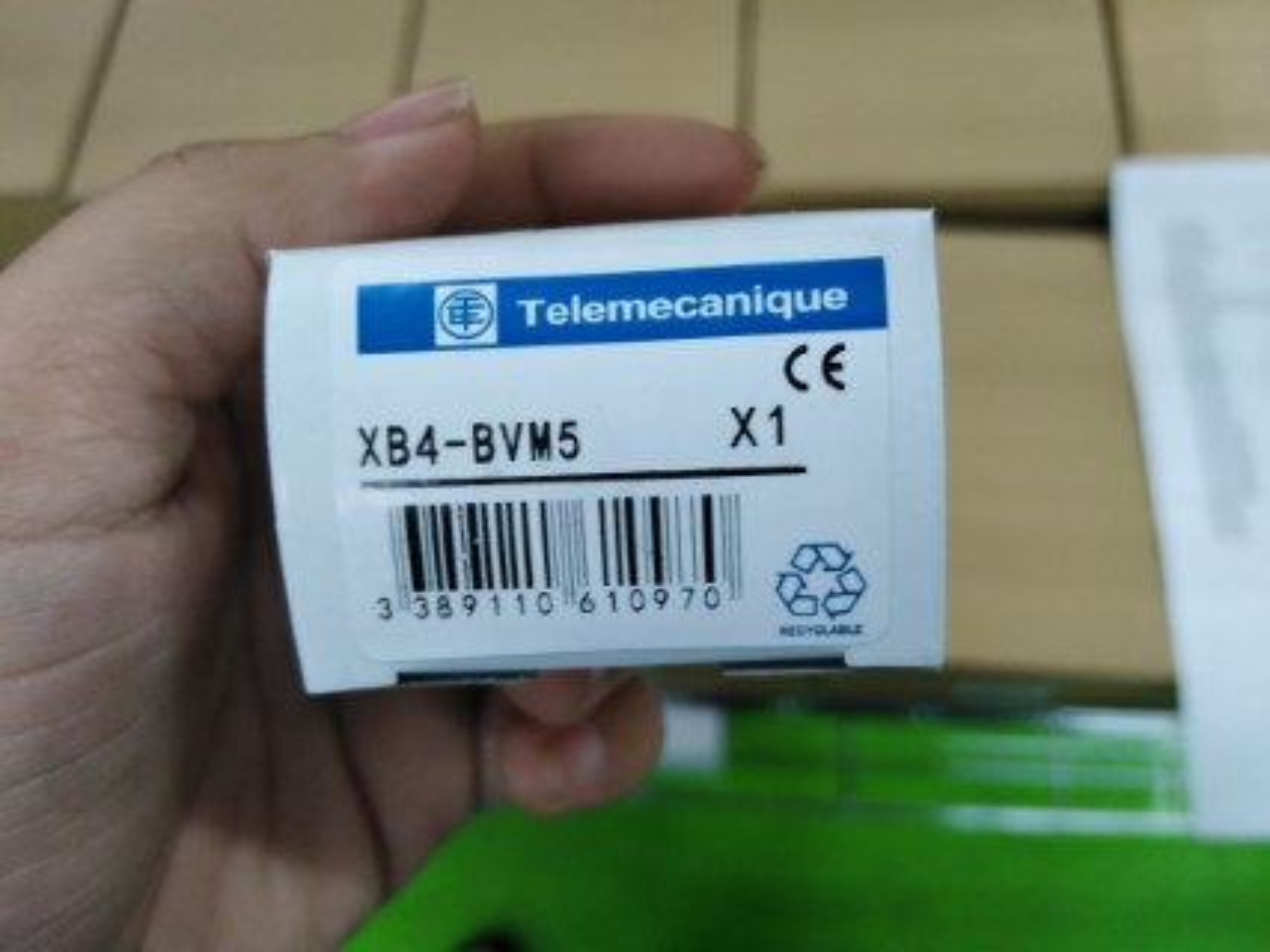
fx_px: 954
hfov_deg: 67.3
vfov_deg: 53.0
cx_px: 635
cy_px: 476
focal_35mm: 26
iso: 341
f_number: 1.8
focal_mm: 3.59
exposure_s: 1/30
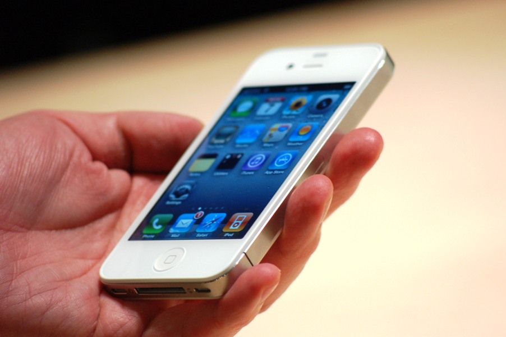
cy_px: 168
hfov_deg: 7.2
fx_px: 4003
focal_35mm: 285
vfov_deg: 4.8
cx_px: 253
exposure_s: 1/60
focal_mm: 190
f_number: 5.3
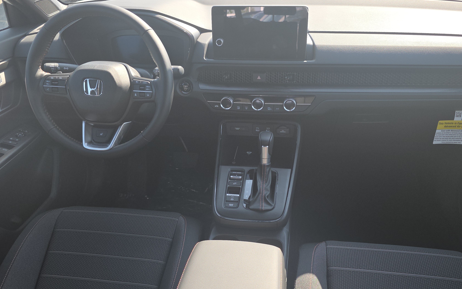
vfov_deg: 43.0
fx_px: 365
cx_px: 242
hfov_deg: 64.6
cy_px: 172
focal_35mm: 29
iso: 32
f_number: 1.7
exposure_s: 1/359
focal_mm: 6.3
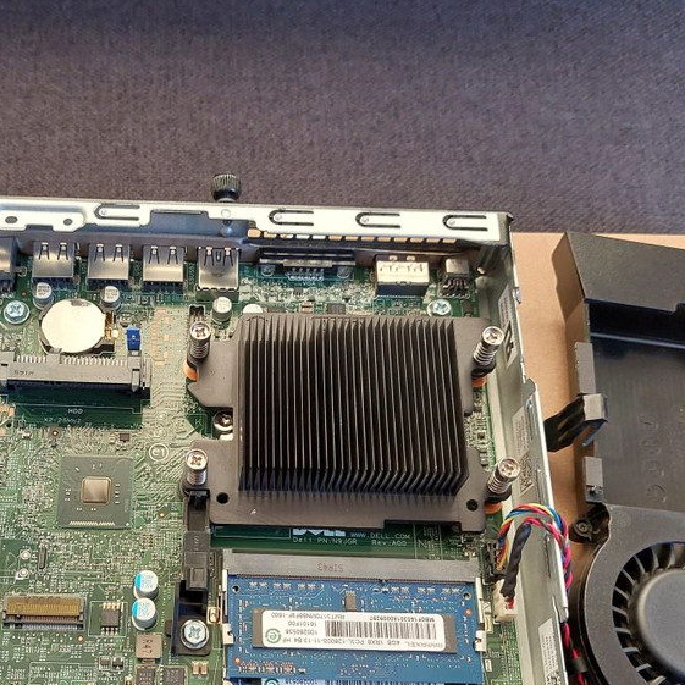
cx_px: 195
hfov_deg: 39.2
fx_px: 940
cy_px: 474
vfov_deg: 39.4
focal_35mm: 42
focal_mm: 5.23
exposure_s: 1/50
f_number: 1.8
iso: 160
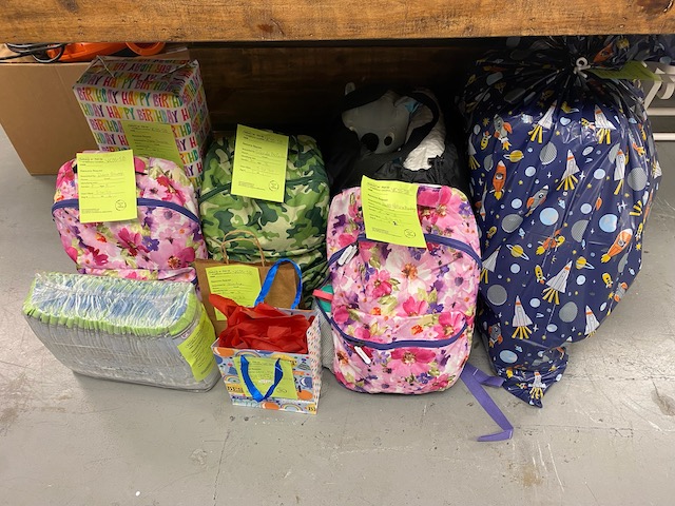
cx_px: 338
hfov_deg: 67.3
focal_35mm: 26
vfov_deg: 53.1
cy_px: 253
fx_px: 507
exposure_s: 1/60
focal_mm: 4.25
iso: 160
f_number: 1.8
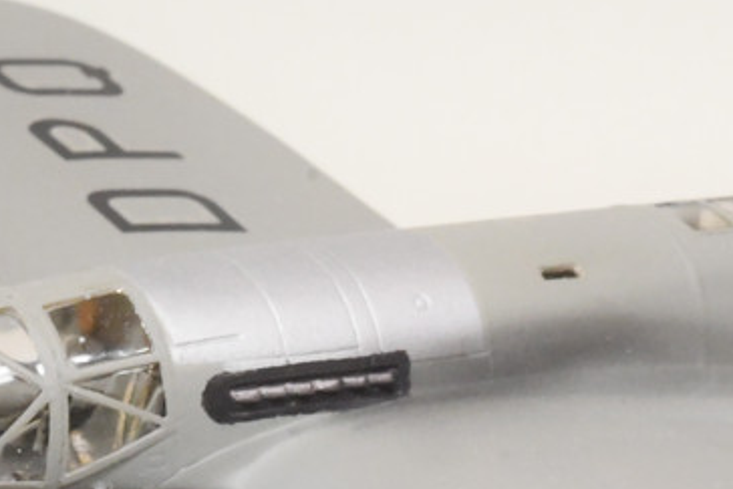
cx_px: 574
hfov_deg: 8.3
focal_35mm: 247
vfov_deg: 5.5
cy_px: 608
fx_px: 5031
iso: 3200
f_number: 18
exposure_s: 1/8
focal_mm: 50
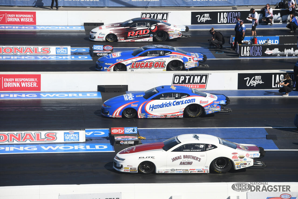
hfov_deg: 11.4
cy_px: 100
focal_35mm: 180
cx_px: 149
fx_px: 1489
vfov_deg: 7.6
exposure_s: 1/1600
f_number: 8
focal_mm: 180
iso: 320
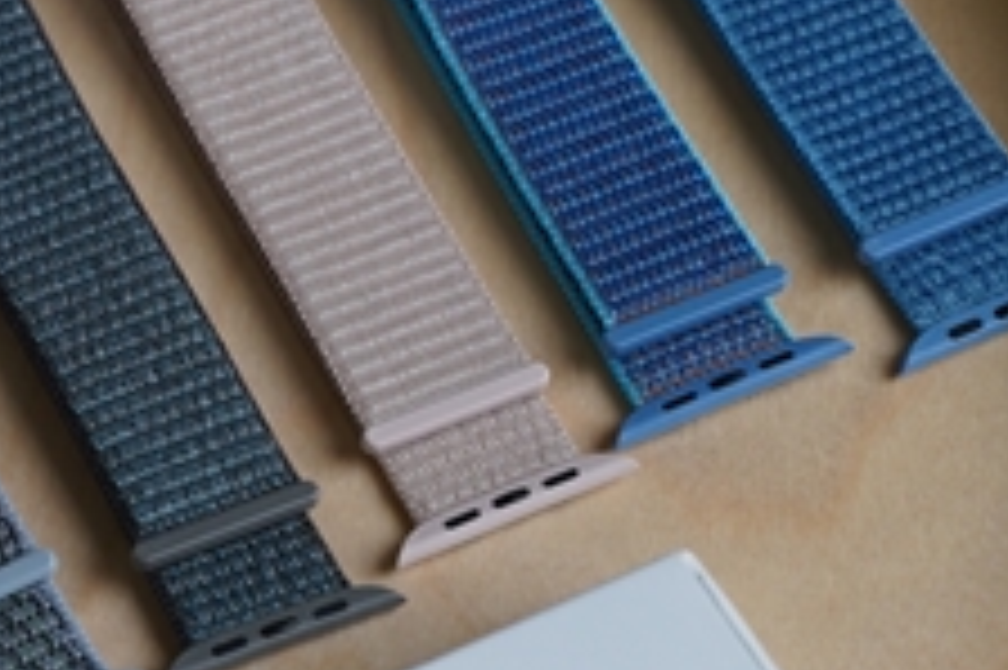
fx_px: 4980
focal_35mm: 178
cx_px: -459
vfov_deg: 7.7
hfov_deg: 11.1
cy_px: 432
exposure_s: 1/160
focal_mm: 53
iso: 640
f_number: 4
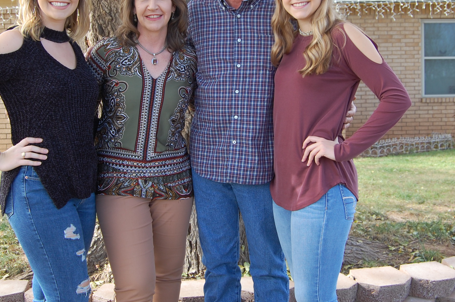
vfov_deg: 27.3
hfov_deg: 40.4
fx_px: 619
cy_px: 103
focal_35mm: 49
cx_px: 224
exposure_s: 1/125
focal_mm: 20
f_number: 5.6
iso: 200
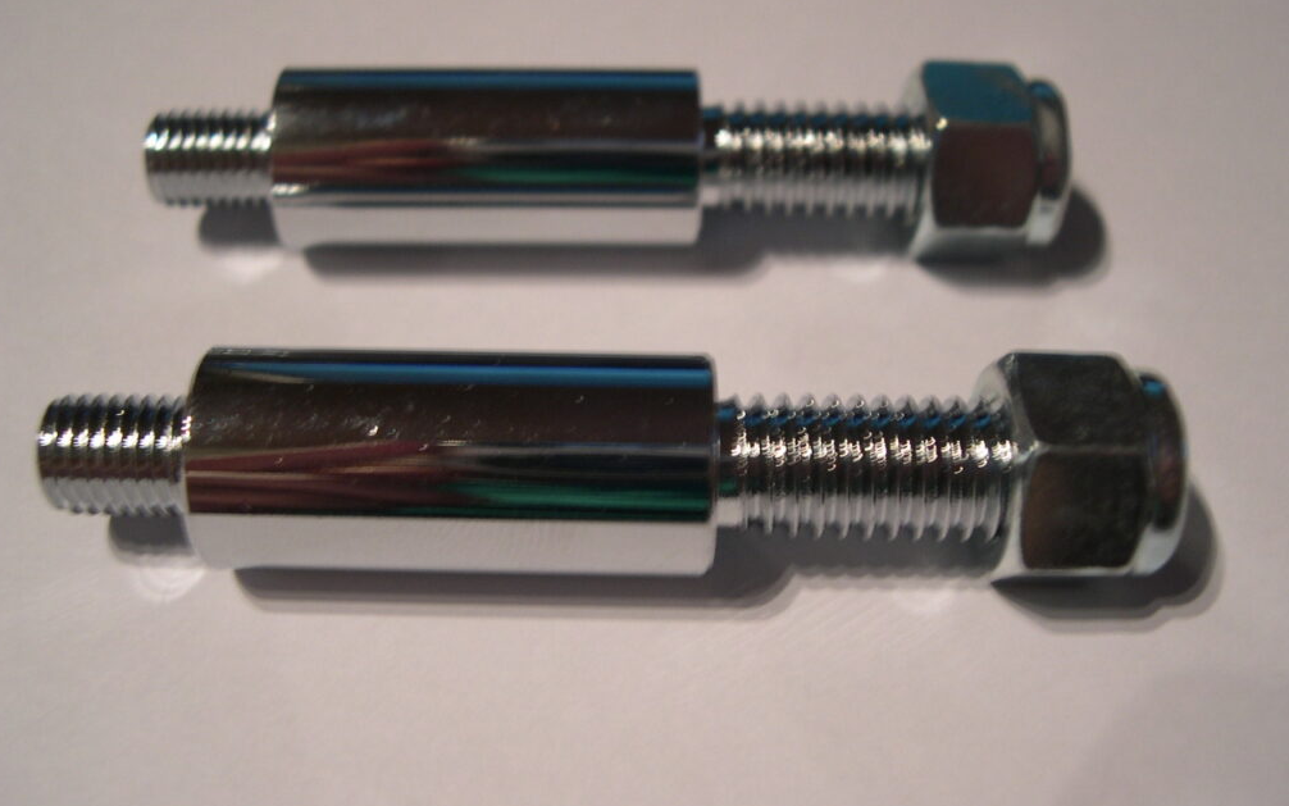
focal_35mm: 41
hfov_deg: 48.2
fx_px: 1440
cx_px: 642
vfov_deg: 31.3
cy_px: 395
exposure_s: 1/6.9
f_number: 2.8
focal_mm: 8
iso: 100
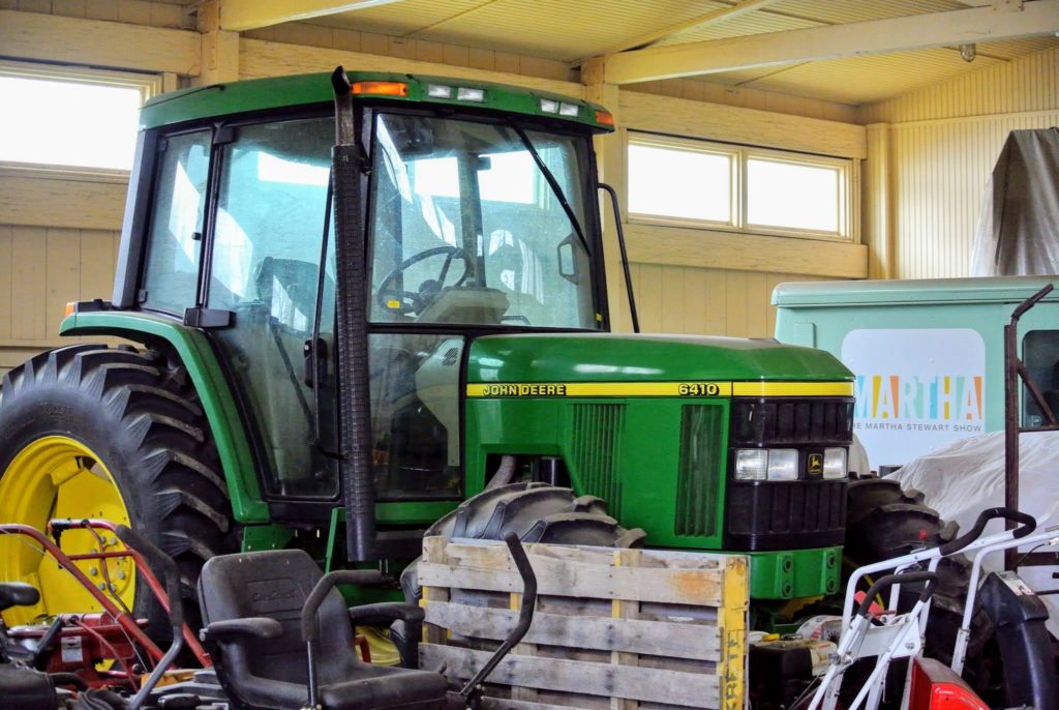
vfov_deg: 16.9
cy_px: 355
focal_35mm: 81
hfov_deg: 25.0
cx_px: 530
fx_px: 2386
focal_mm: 30
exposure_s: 1/30
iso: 720
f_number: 3.8
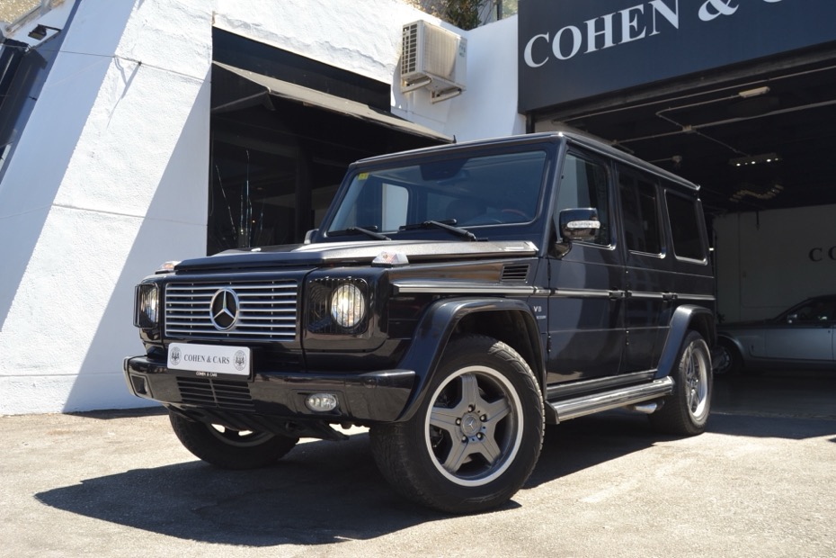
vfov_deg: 38.4
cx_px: 418
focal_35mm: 34
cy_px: 279
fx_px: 801
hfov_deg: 55.1
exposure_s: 1/125
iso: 100
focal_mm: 23
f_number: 5.6
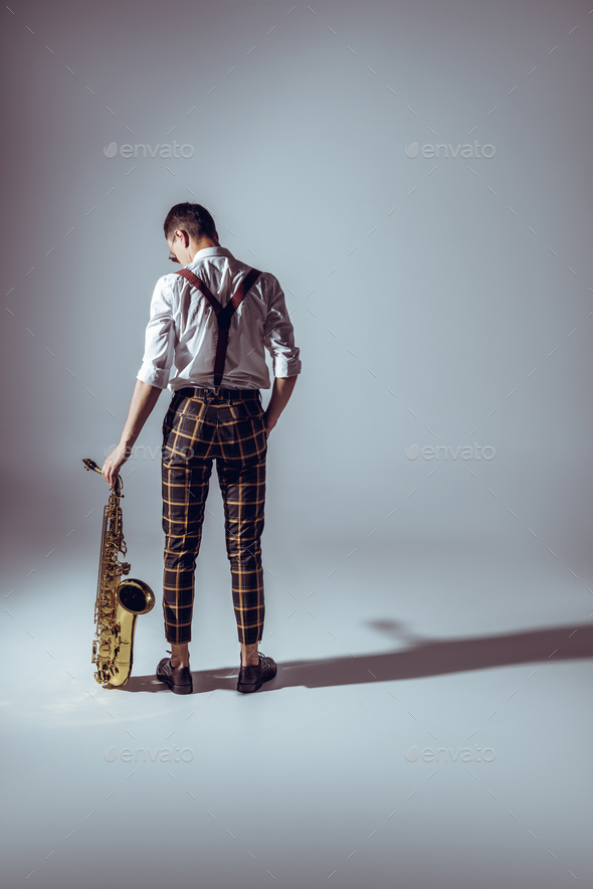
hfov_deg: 33.4
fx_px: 987
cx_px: 296
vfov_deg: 48.4
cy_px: 444
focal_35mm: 40
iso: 100
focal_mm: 40
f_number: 8
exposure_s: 1/160
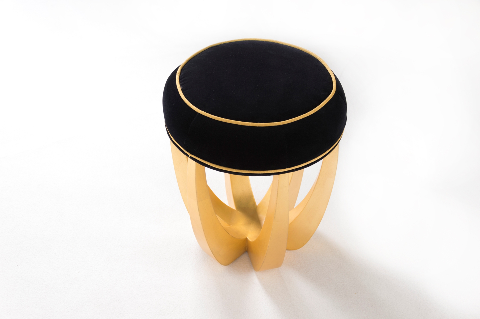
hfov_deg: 43.6
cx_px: 240
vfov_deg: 29.8
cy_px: 160
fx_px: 599
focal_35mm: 45
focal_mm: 30
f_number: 4.2
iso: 140
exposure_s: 1/30
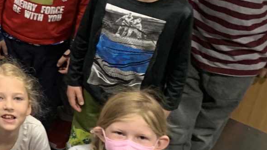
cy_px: -4
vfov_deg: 12.1
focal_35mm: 99
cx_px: -184
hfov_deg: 18.1
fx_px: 701
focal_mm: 4.25
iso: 200
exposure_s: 1/41
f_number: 1.8
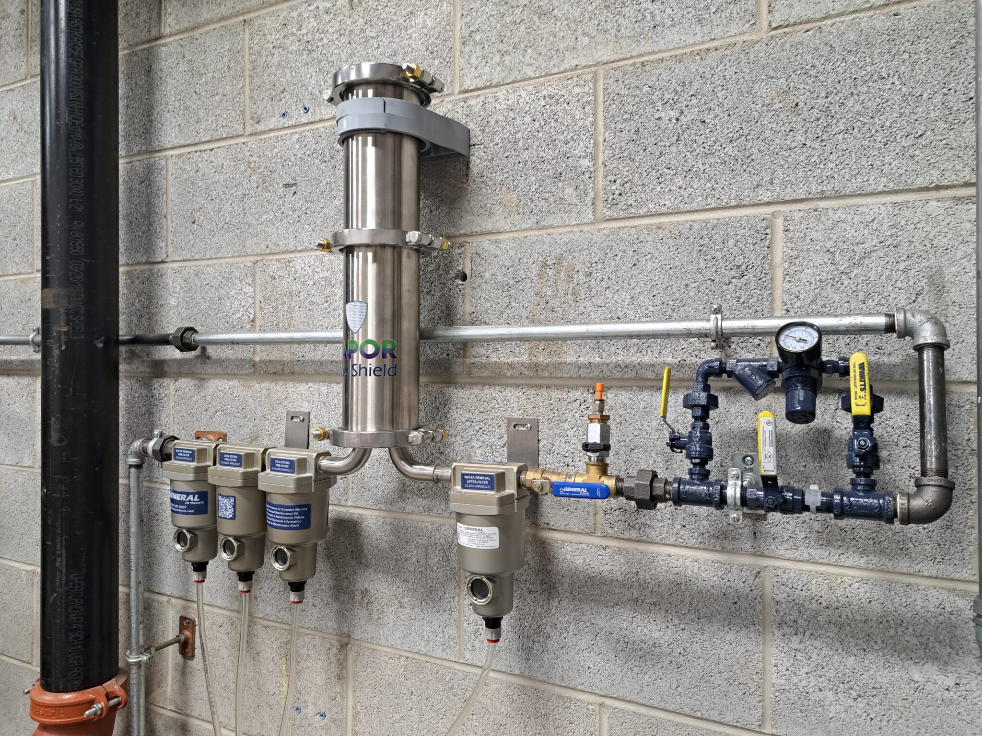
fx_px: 681
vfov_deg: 56.8
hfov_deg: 71.6
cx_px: 491
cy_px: 368
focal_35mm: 24
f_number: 1.8
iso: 125
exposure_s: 1/60
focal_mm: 5.23
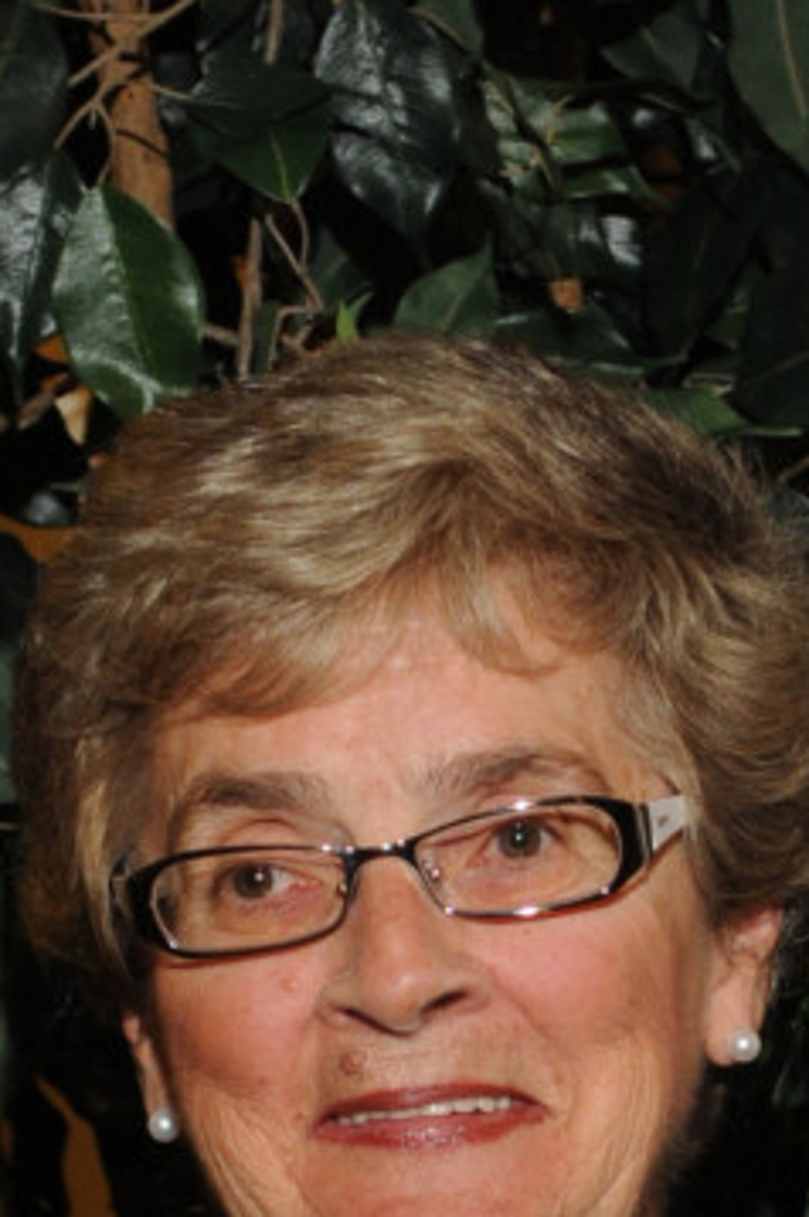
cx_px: 1186
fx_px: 7603
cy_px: 1520
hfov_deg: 6.0
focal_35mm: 225
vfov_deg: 9.0
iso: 400
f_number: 6.3
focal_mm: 35
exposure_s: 1/80
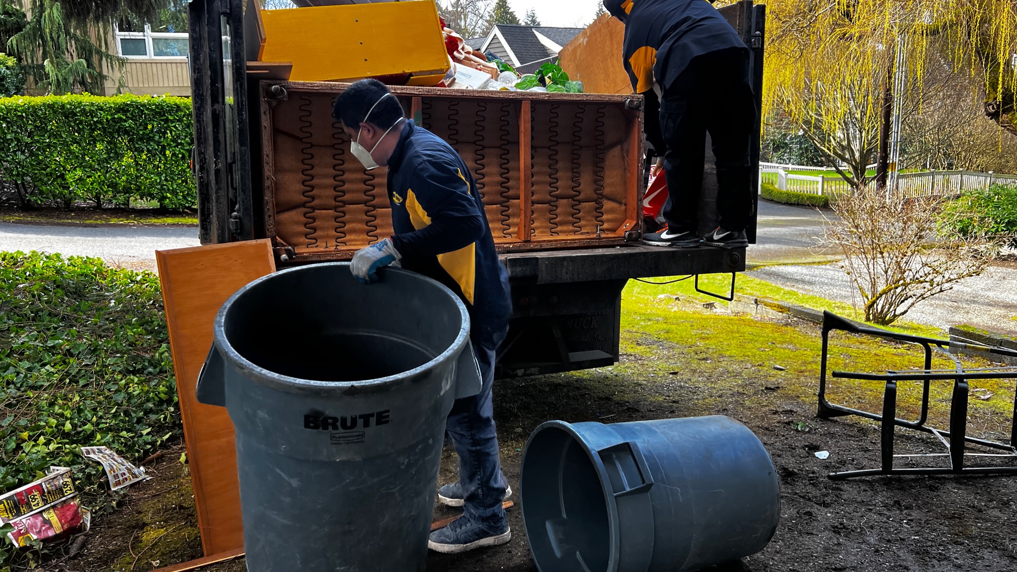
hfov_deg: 66.1
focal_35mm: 29
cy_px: 239
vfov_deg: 40.1
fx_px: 782
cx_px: 517
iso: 50
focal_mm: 5.7
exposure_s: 1/355
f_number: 1.5
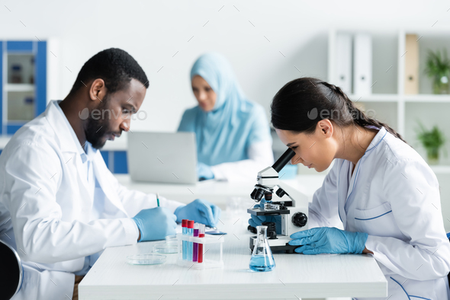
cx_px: 225
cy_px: 150
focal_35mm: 125
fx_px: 1563
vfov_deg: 11.0
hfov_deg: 16.4
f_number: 4
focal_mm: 125
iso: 320
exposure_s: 1/160
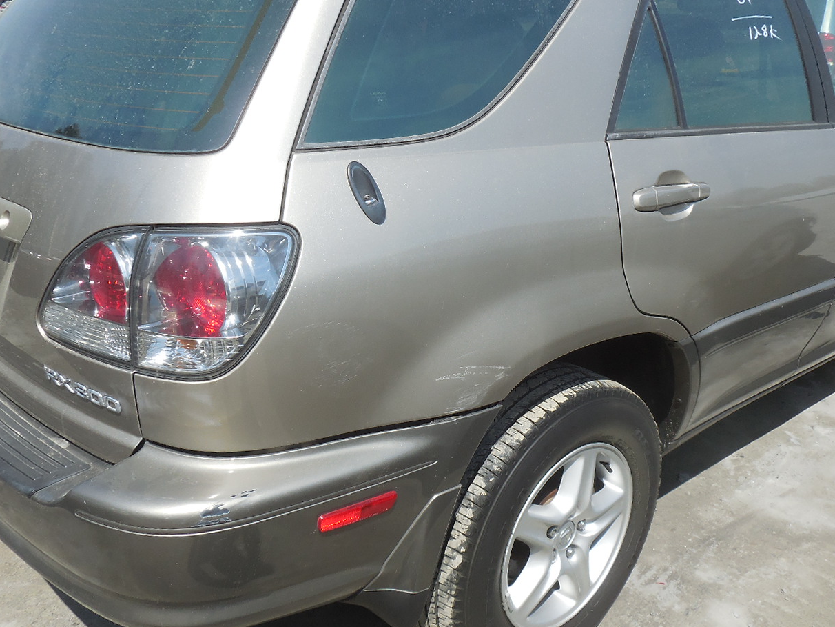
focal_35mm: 33
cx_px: 428
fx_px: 796
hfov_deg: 55.3
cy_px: 281
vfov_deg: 42.9
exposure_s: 1/800
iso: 125
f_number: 3.7
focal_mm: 4.5
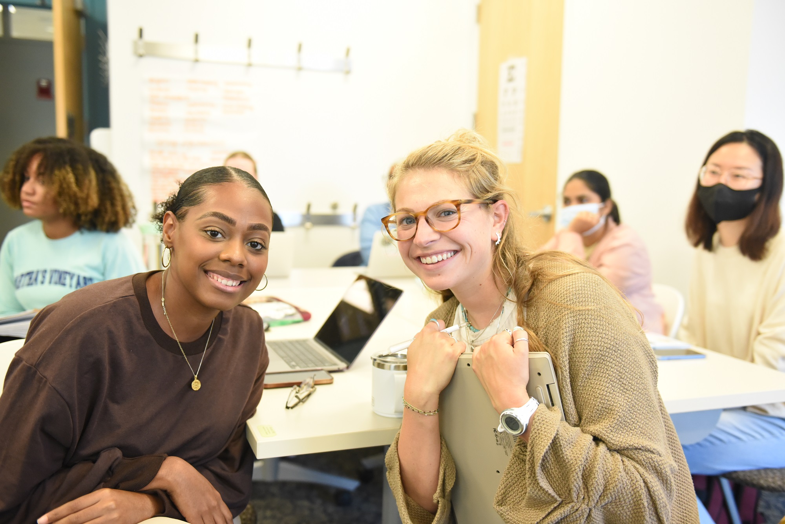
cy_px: 262
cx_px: 392
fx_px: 742
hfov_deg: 55.8
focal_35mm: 34
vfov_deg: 38.9
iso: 3200
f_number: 3.2
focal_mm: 34
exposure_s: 1/250
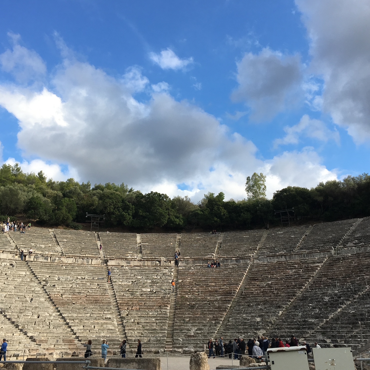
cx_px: 172
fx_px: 423
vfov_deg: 47.2
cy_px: 185
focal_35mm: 35
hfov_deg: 47.2
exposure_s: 1/1099
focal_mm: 4.15
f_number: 2.2
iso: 25
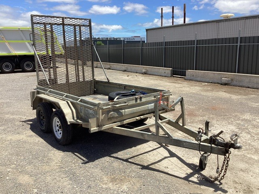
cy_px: 97
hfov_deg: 58.4
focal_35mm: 31
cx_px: 130
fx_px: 232
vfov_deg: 45.4
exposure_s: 1/1456
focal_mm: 3.3
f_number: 2.4
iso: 25
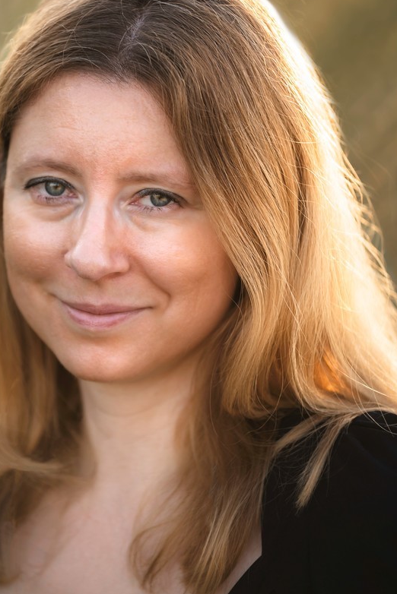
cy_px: 273
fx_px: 2760
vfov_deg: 12.3
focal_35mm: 167
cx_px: 174
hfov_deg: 8.2
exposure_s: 1/400
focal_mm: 140
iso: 160
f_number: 2.8
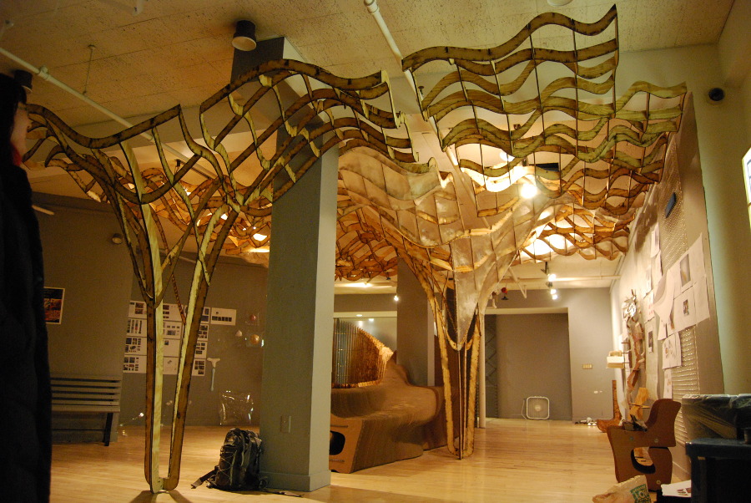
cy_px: 252
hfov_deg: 67.3
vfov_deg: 48.0
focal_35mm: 27
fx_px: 564
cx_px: 376
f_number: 3.5
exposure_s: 1/30
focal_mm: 18
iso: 1600
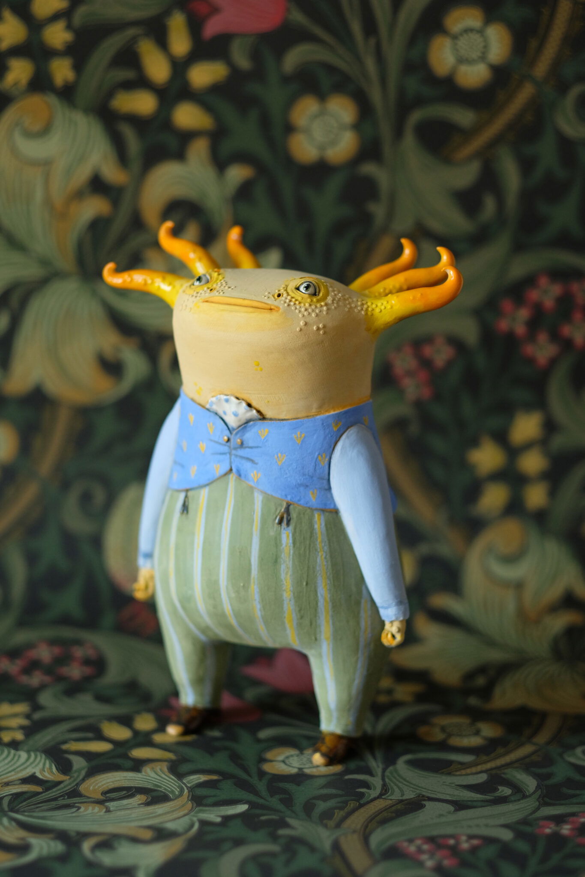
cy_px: 438
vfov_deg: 24.2
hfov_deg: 16.3
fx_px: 2048
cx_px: 292
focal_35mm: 84
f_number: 2
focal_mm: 56
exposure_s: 1/500
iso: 800
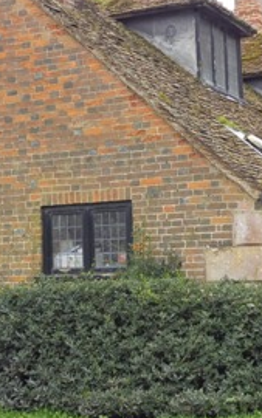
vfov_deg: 21.2
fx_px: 1118
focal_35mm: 98
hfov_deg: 13.4
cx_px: 105
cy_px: 155
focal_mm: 6.9
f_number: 3.9
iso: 100
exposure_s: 1/100
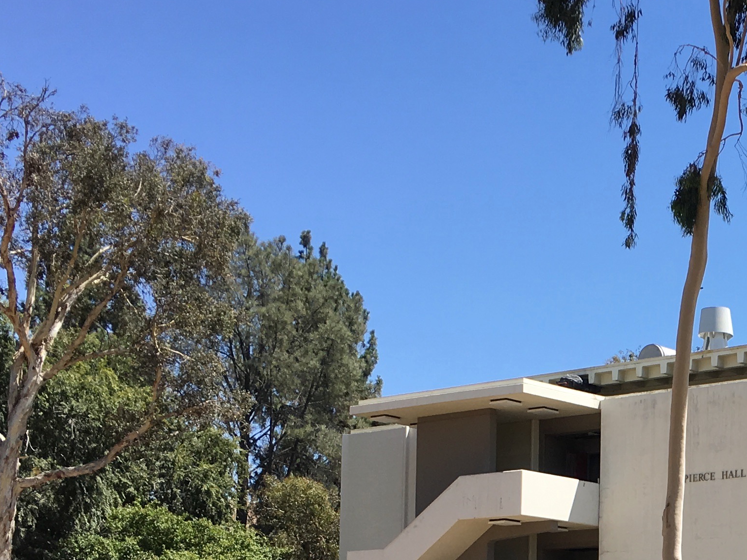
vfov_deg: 18.5
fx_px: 1640
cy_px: 642
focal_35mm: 76
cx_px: 813
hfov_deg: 24.1
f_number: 2.2
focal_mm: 4.15
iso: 25
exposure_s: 1/974
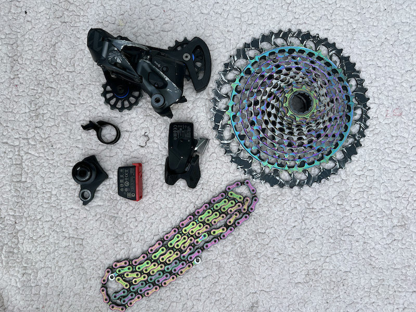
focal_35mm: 24
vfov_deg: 56.8
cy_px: 156
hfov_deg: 71.6
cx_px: 208
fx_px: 288
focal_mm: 6.86
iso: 80
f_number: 1.78
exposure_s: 1/850
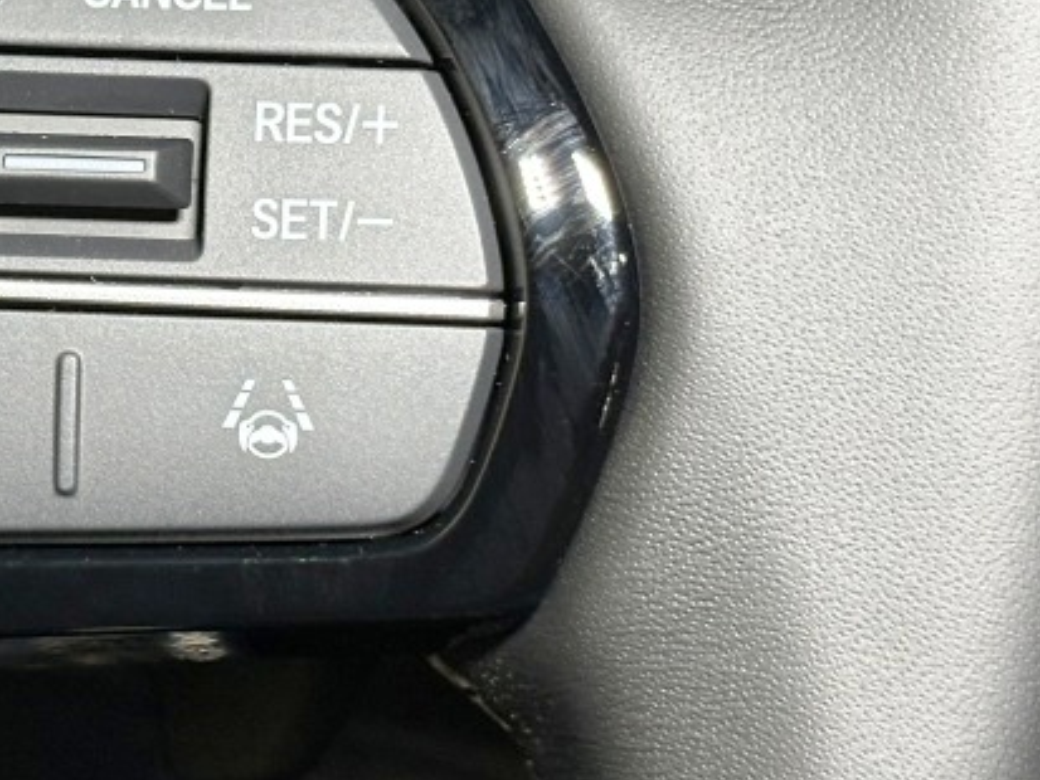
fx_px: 3576
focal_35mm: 119
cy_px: 221
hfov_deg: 16.3
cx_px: 93
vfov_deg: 12.4
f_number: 1.78
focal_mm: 6.86
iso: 400
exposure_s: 1/40
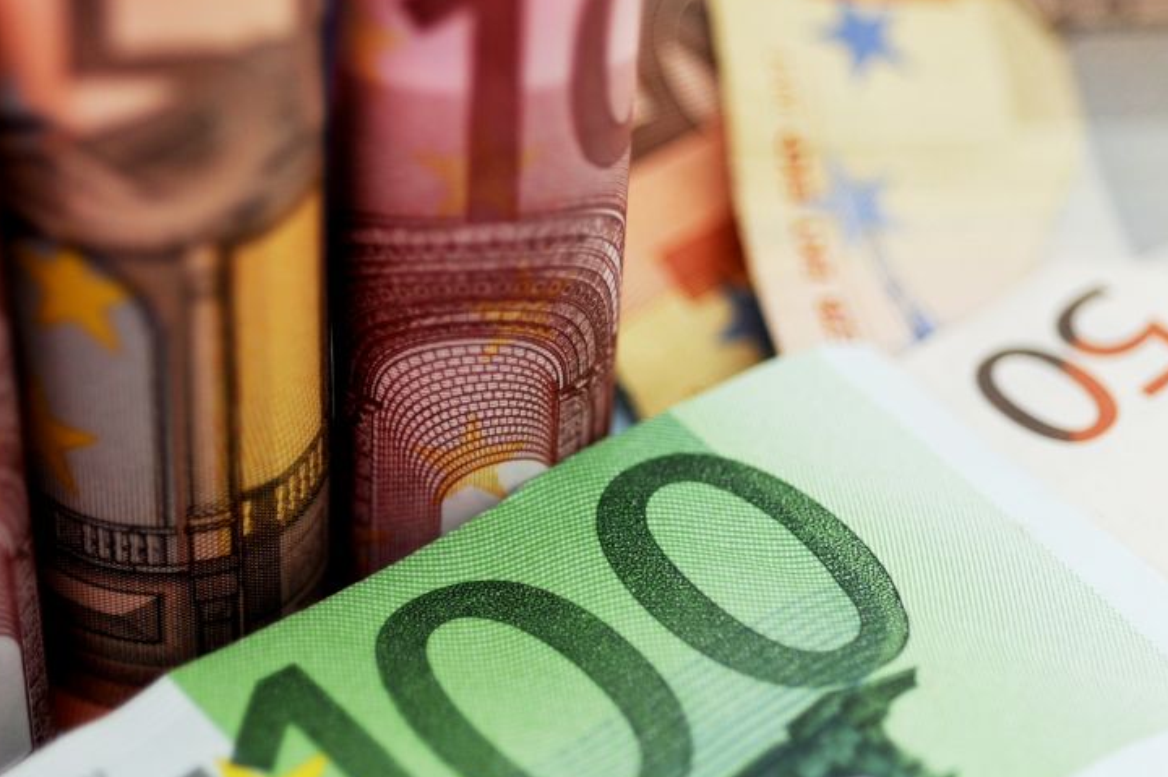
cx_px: 339
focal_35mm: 125
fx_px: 4053
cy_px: 380
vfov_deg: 11.0
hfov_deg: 16.3
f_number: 3.2
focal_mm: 60
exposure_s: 1/160
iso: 200
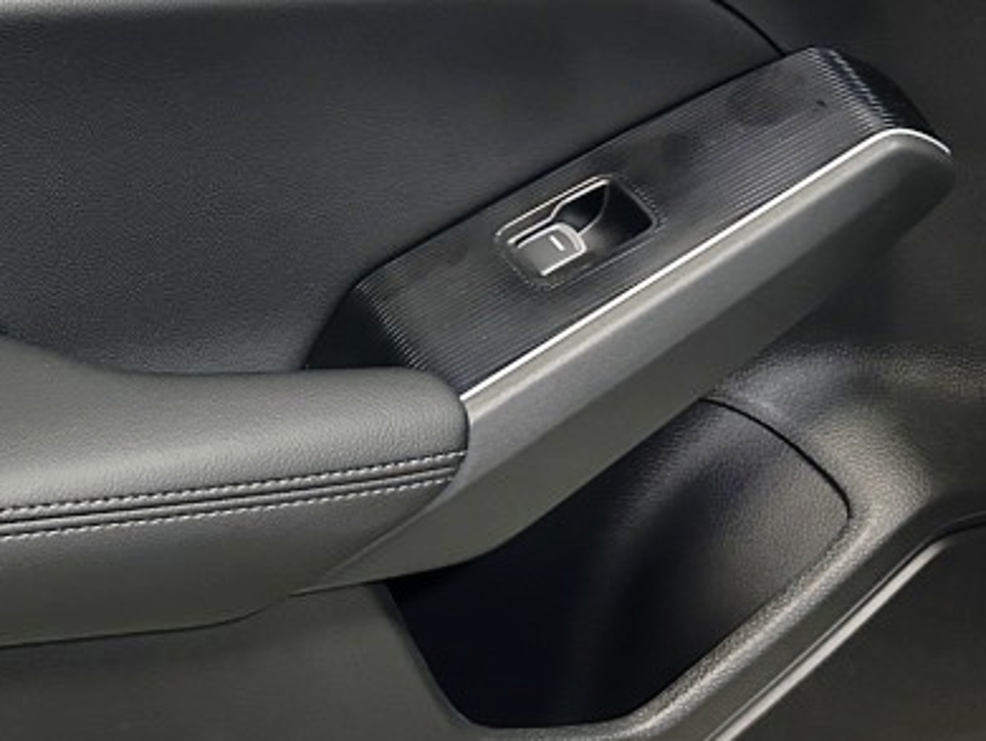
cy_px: 202
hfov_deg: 29.2
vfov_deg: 23.1
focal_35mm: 63
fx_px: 1796
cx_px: 63
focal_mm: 6.86
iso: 800
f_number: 1.78
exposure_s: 1/60
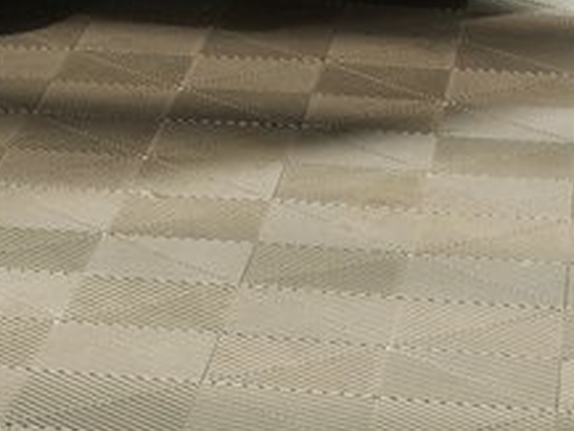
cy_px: -479
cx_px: -206
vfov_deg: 7.5
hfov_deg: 10.2
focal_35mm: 189
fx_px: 3136
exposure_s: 1/200
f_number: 4.5
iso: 250
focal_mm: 20
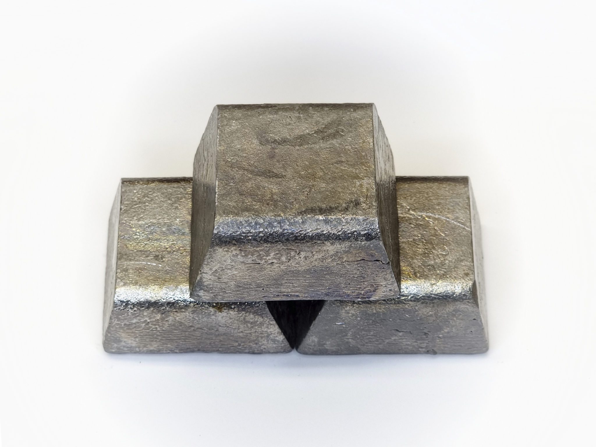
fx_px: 1240
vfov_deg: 20.4
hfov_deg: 27.0
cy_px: 224
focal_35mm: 72
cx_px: 298
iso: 64
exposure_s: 1/100
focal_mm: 9
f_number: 2.4
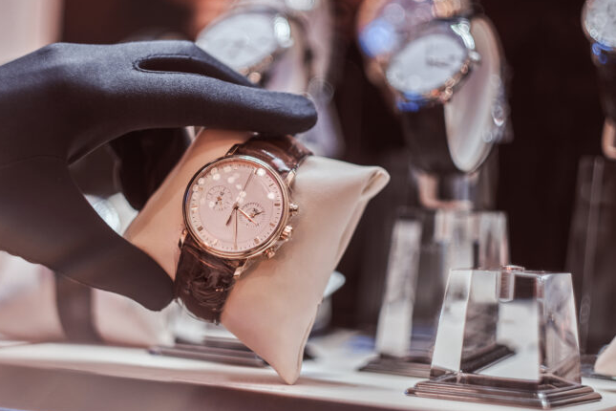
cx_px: 269
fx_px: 1711
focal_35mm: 100
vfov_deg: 13.7
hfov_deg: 20.4
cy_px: 178
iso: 250
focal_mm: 56
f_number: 1.4
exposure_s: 1/500
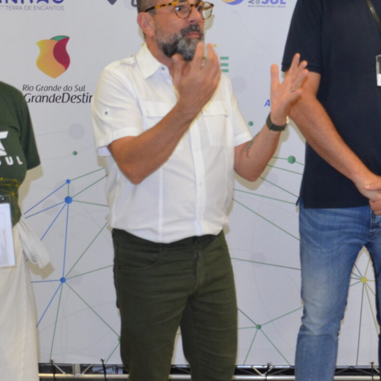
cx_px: 320
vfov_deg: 23.4
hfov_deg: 22.9
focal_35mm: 74
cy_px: 207
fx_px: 921
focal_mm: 18
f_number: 3.5
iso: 800
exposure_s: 1/60
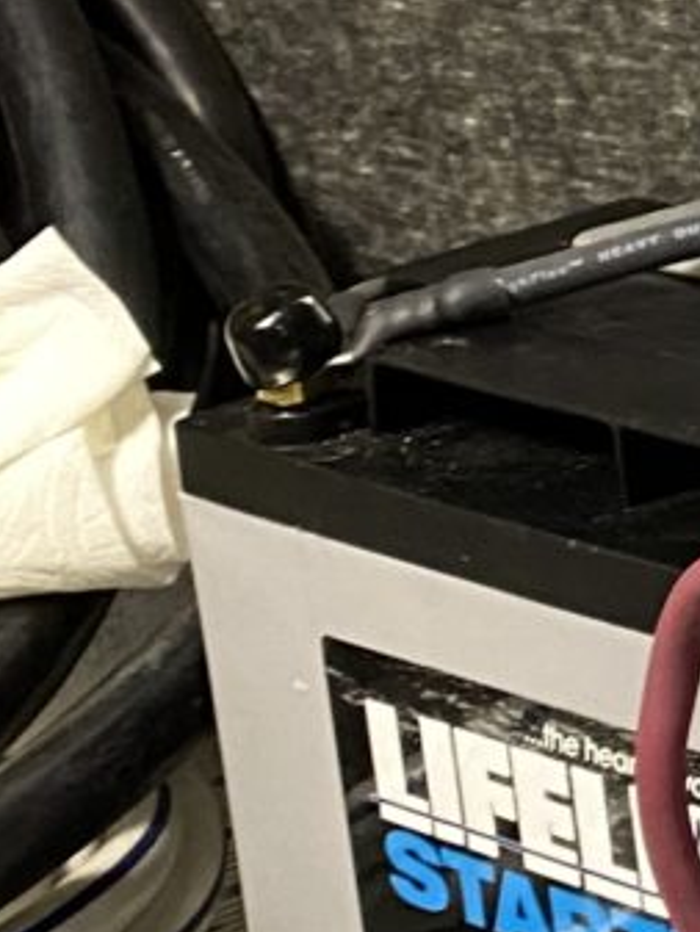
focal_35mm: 158
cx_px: 1970
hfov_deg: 8.2
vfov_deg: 12.3
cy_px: -17
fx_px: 4257
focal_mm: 4.25
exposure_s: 1/60
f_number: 1.8
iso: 160
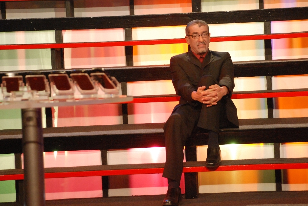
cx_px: 154
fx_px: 964
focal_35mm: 112
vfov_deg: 12.2
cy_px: 103
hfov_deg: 18.2
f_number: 5.6
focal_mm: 75
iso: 1250
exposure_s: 1/60
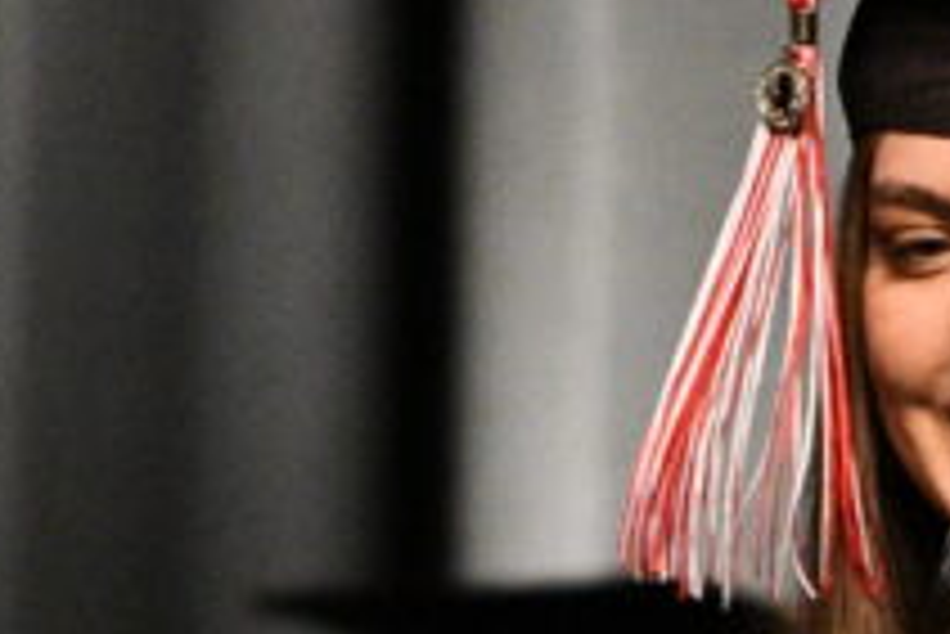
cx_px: 113
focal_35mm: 2184
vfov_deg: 0.6
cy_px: 1542
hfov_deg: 0.9
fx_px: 57671
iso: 4000
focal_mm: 200
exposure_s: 1/320
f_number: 2.8
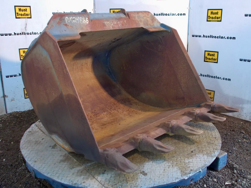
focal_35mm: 39
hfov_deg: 47.9
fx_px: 283
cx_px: 126
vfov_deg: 36.8
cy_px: 94
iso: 200
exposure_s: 1/15
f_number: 3.9
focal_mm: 6.9
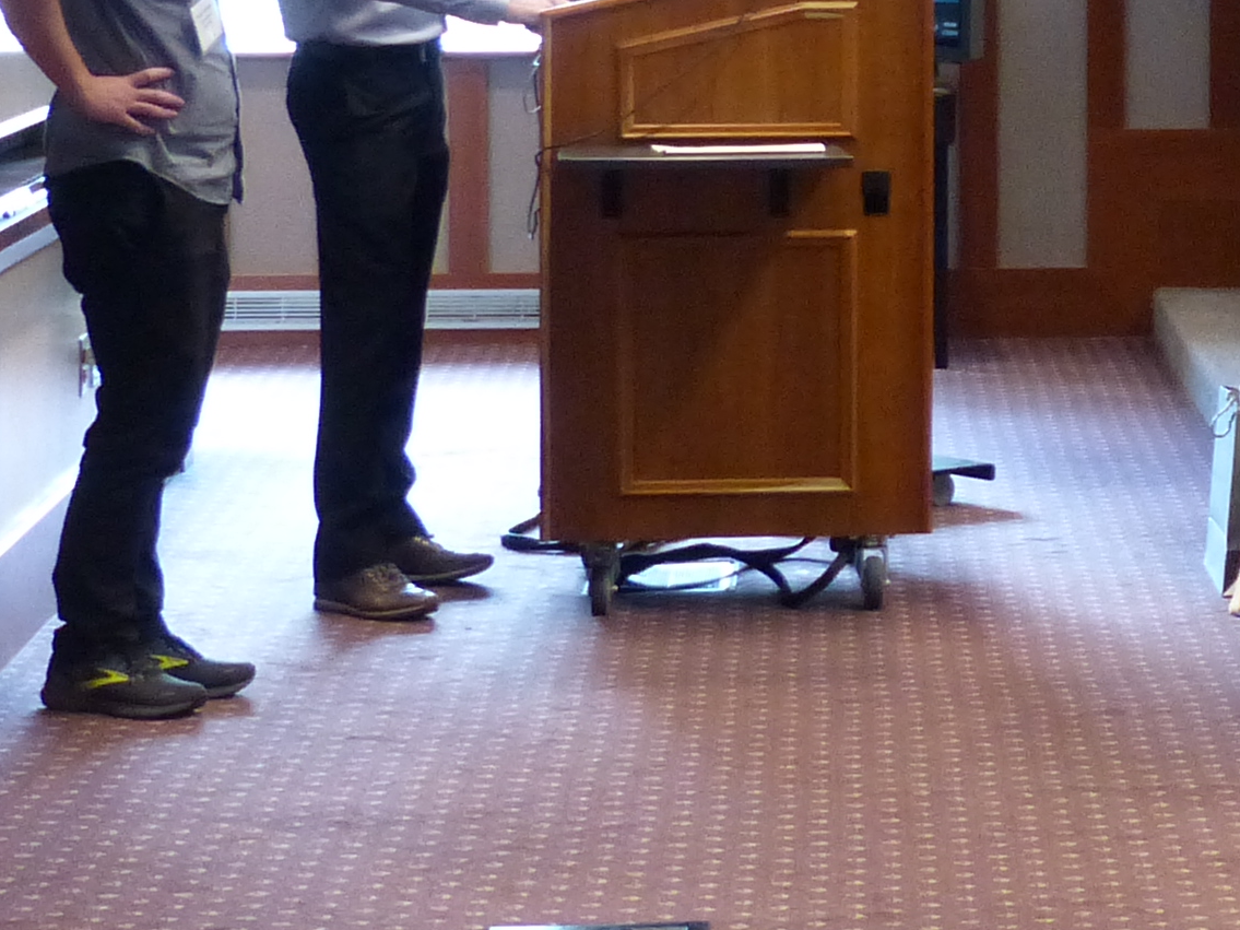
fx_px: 5050
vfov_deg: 10.4
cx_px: 1602
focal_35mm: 141
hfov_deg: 13.5
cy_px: -110
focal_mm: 7.1
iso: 400
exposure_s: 1/40
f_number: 2.8
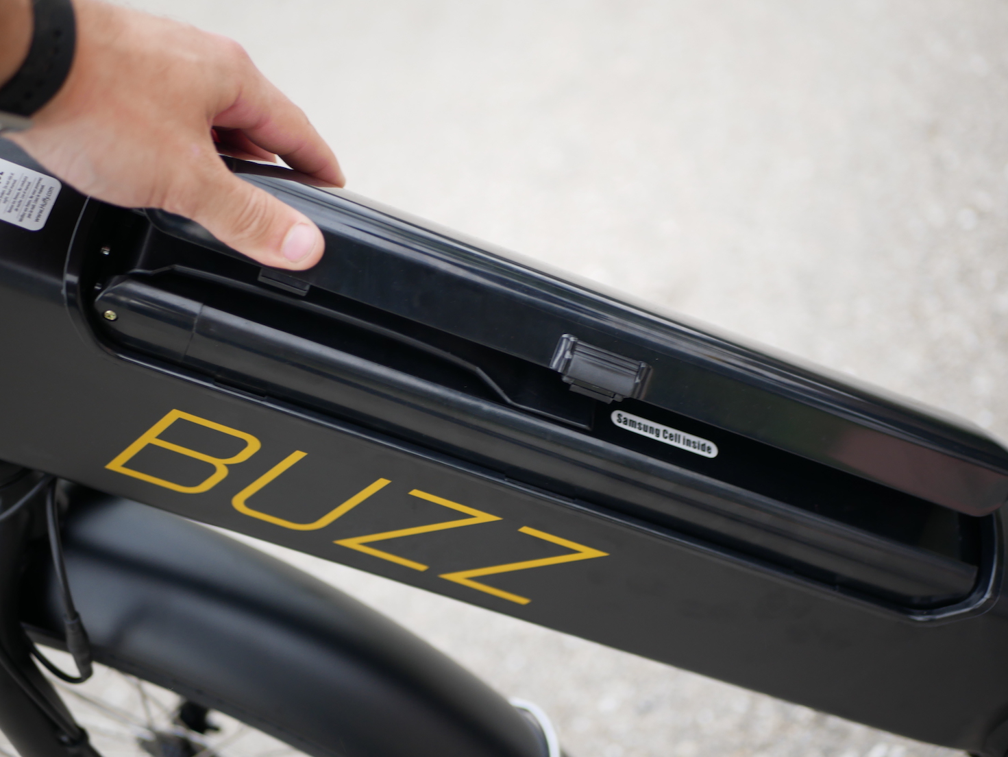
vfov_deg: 28.6
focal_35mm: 51
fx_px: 1485
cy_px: 382
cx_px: 513
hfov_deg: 37.5
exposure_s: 1/60
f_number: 1.7
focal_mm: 25
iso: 200
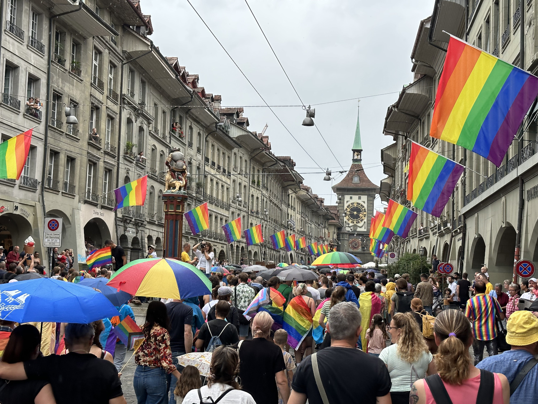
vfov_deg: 30.3
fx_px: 746
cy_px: 202
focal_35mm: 48
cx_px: 269
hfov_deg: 39.7
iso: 64
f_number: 1.78
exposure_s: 1/734
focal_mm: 6.86
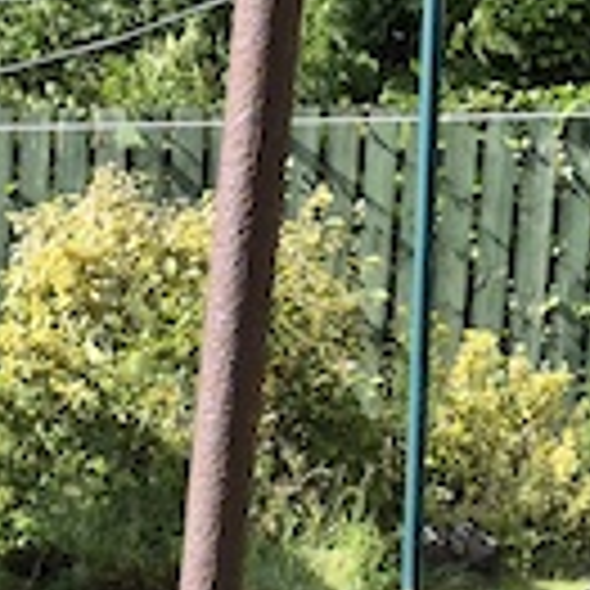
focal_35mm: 124
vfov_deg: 12.4
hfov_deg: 14.0
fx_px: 2391
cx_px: 131
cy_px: 1185
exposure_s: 1/974
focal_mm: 5.4
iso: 25
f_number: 1.8
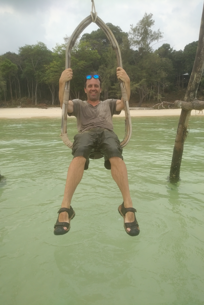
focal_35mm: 25
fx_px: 212
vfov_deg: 71.5
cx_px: 102
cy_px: 152
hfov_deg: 51.3
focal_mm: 4.52
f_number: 2
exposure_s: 1/716
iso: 100
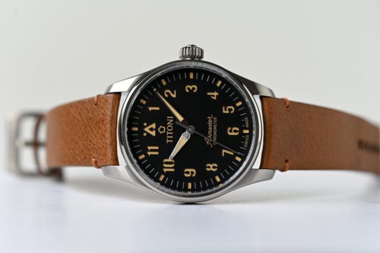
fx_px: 633
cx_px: 190
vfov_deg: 22.6
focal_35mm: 60
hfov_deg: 33.4
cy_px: 126
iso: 400
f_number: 5.6
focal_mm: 60
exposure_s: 1/50
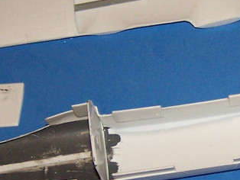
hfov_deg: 15.1
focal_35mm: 129
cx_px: 224
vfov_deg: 11.5
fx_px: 895
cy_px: 117
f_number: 2.8
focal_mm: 6.3
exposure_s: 1/60
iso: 140
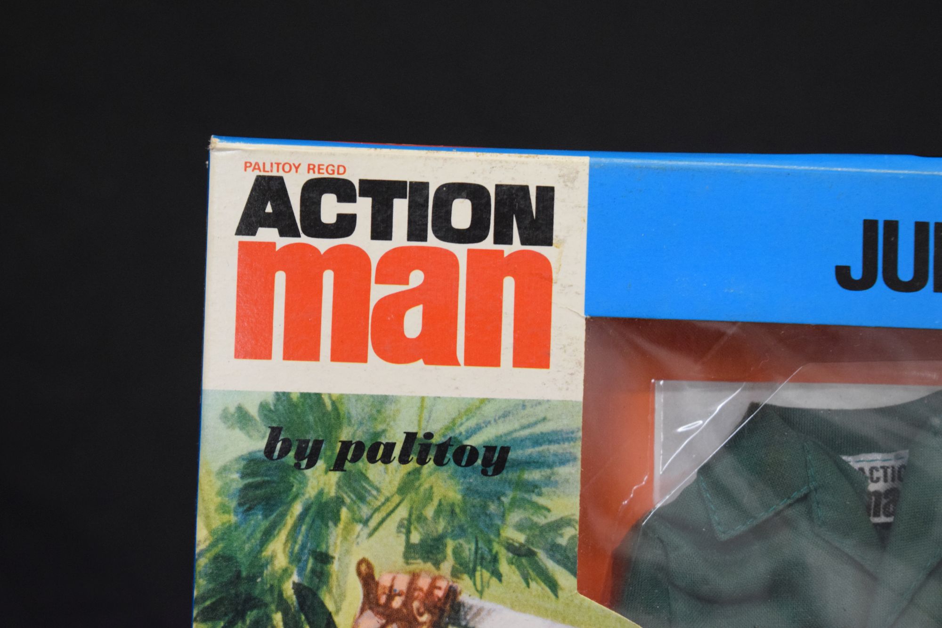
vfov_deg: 16.6
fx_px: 2158
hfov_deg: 24.6
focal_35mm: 82
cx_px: 471
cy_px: 314
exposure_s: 1/125
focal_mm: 55
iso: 3200
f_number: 7.1
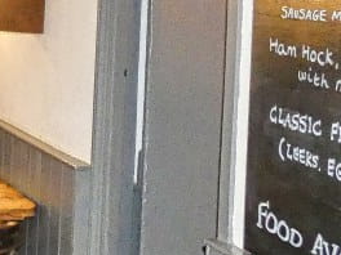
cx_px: -103
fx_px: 896
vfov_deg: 16.0
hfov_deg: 19.8
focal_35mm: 91
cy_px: 23
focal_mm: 3.6
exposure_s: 1/60
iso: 800
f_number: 2.8
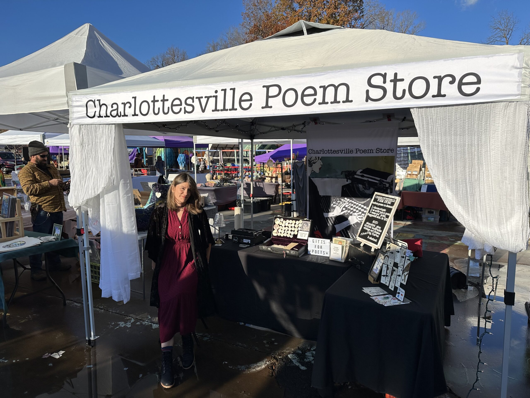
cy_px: 199
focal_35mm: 24
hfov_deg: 71.6
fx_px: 367
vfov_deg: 56.8
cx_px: 265
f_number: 1.78
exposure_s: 1/5000
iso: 80
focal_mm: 6.86
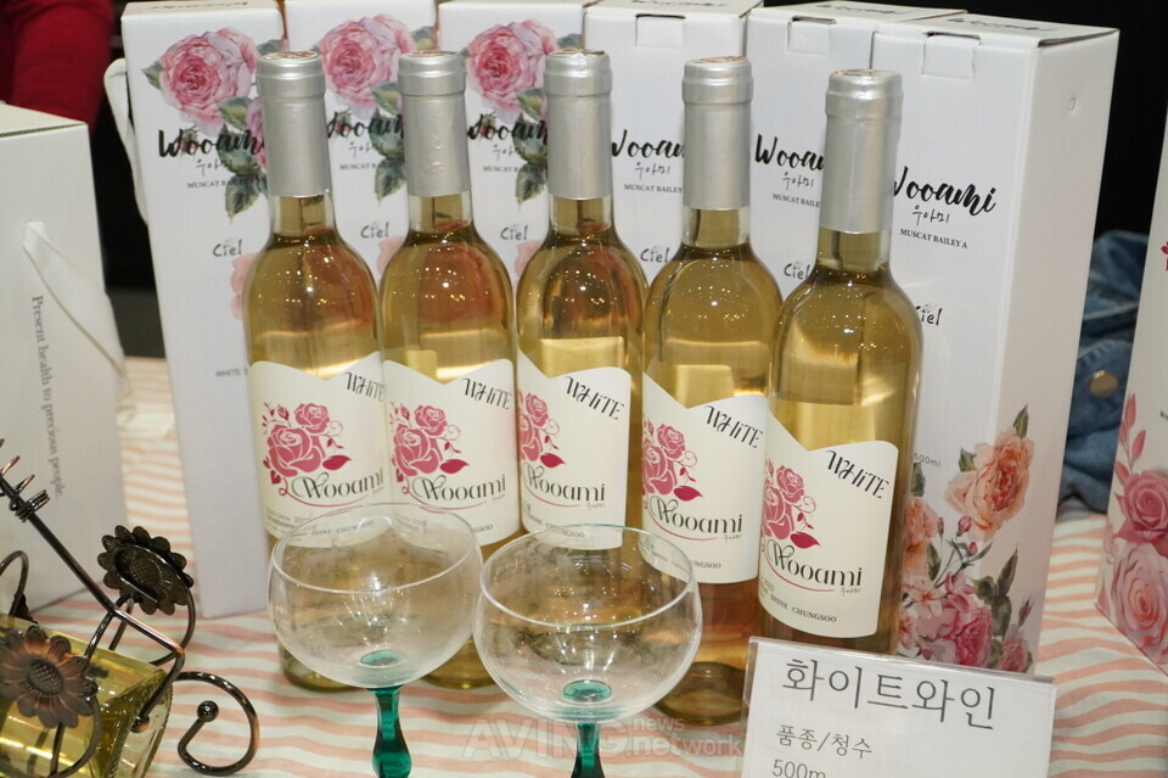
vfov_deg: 34.2
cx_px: 584
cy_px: 389
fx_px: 1265
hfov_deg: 49.6
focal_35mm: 39
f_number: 4
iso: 2500
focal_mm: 26
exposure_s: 1/160
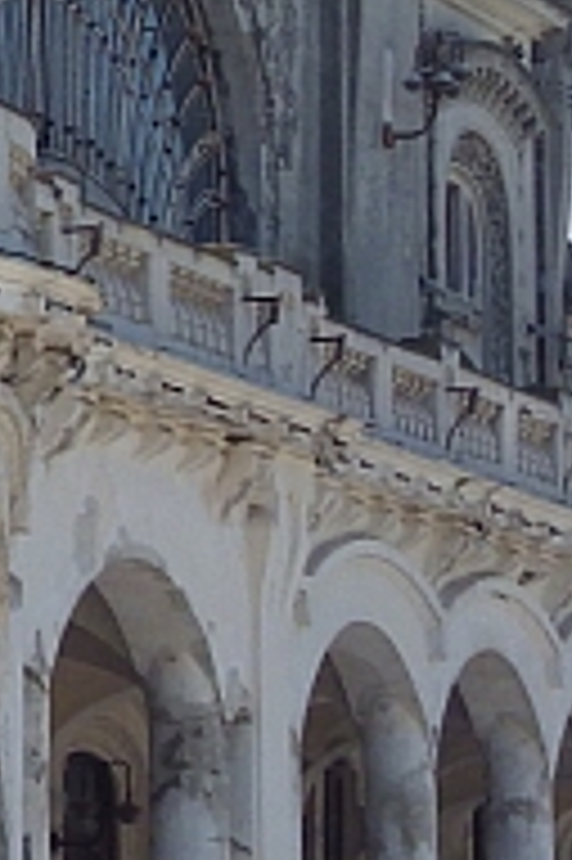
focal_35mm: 272
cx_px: -1083
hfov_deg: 4.8
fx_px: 6494
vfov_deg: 7.5
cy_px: -16
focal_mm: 9
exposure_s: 1/800
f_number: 3.8
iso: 100
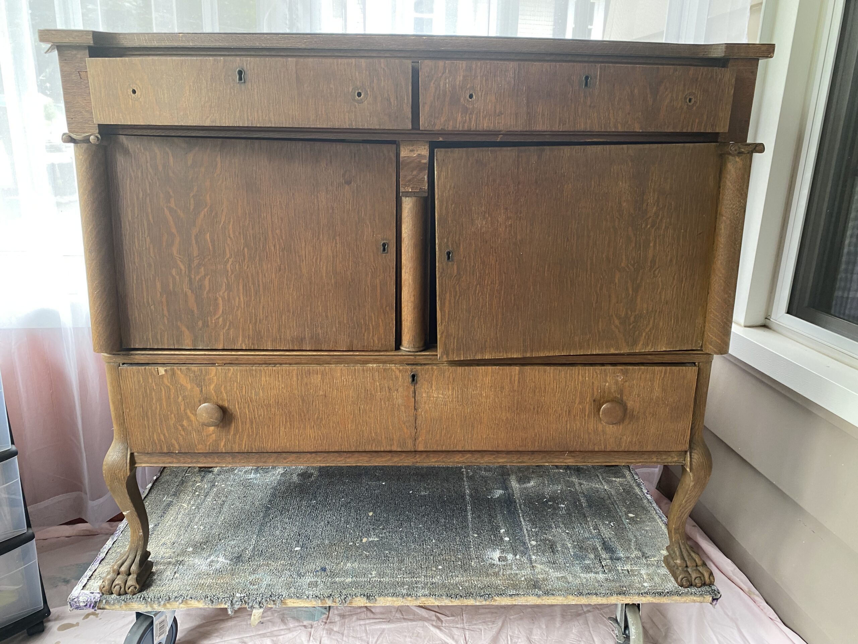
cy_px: 322
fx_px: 644
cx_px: 429
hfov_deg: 67.3
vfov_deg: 53.1
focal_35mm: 26
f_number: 1.8
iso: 125
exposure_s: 1/65
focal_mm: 4.25
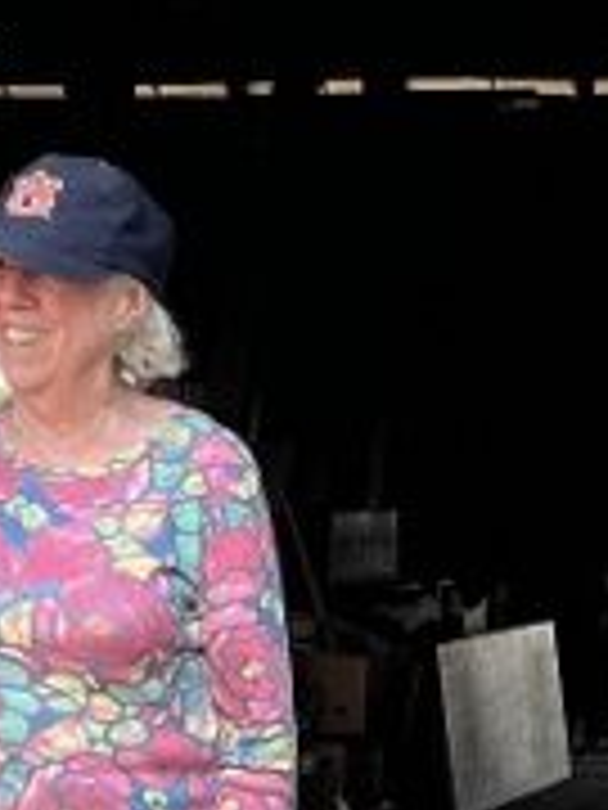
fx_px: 3044
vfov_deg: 14.8
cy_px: 862
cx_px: 176
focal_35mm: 130
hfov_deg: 11.4
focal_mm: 5.7
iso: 50
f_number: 1.5
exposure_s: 1/1124
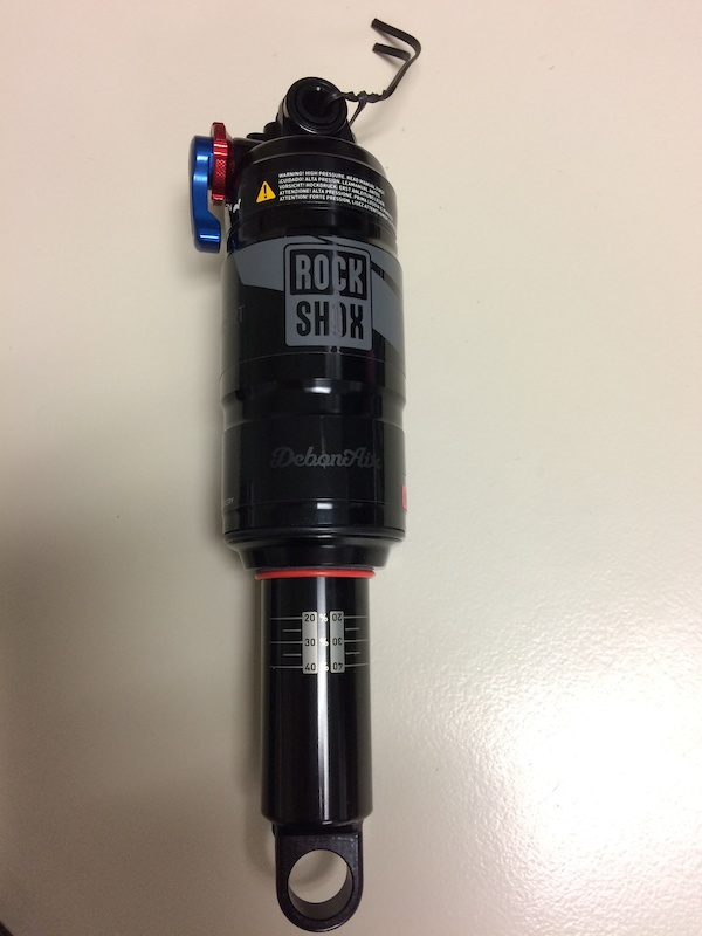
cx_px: 351
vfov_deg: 61.7
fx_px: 784
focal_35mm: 29
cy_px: 468
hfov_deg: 48.2
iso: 125
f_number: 2.2
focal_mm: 4.15
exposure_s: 1/30
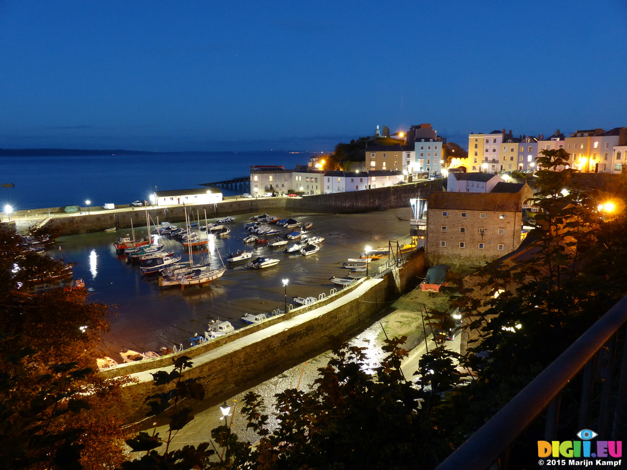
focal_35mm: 25
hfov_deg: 69.4
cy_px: 235
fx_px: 453
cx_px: 314
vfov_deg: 54.9
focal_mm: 4.5
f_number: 4
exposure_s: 6
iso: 200
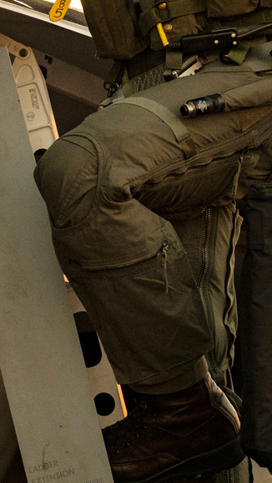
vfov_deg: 6.6
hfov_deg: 3.7
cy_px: 30
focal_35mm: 325
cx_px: 153
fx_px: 4170
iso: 1600
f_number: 5.6
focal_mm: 100
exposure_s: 1/500
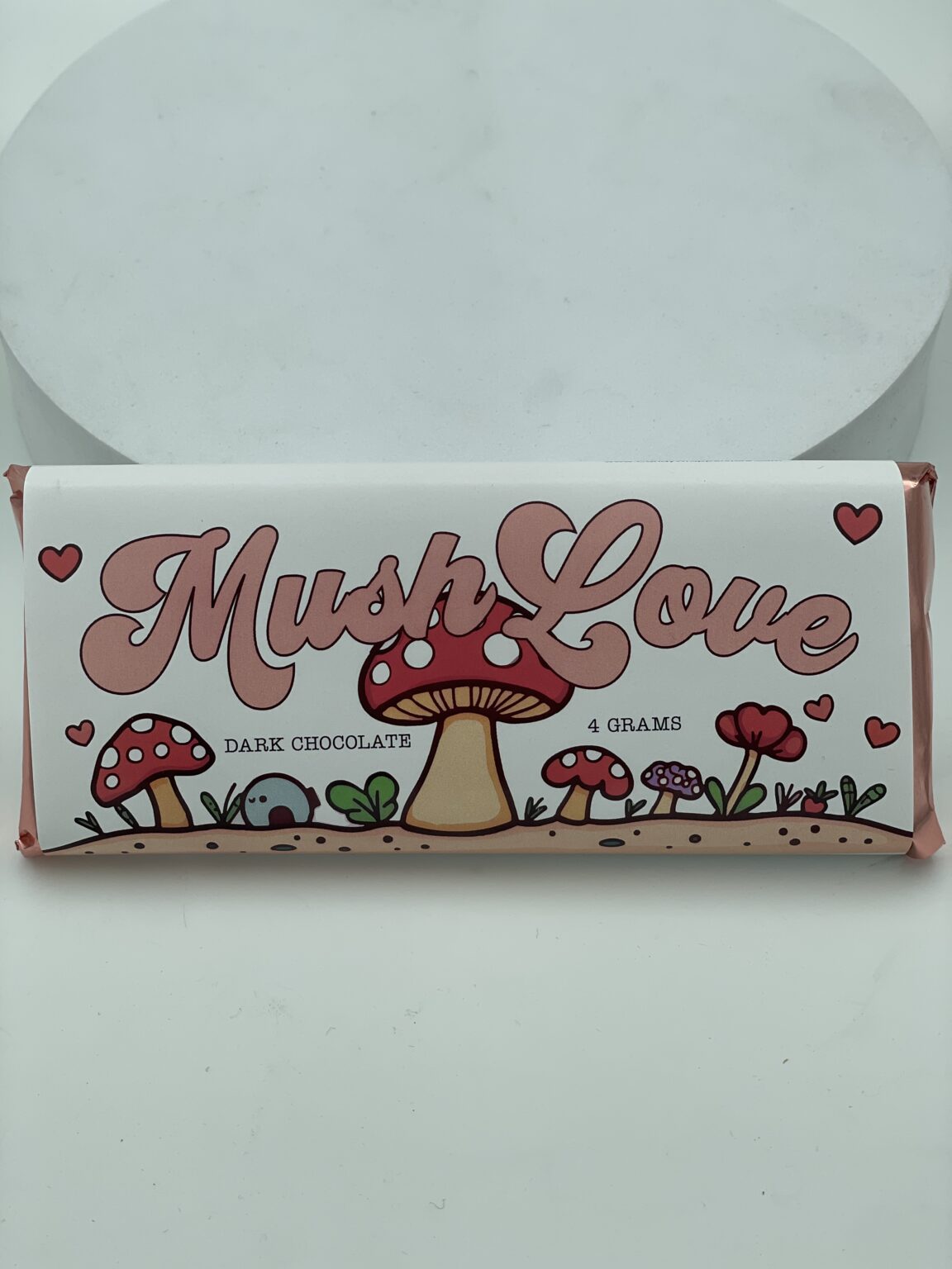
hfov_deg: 28.0
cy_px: 634
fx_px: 1907
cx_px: 476
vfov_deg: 36.8
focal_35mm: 52
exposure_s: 1/799
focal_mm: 6
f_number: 2
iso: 25
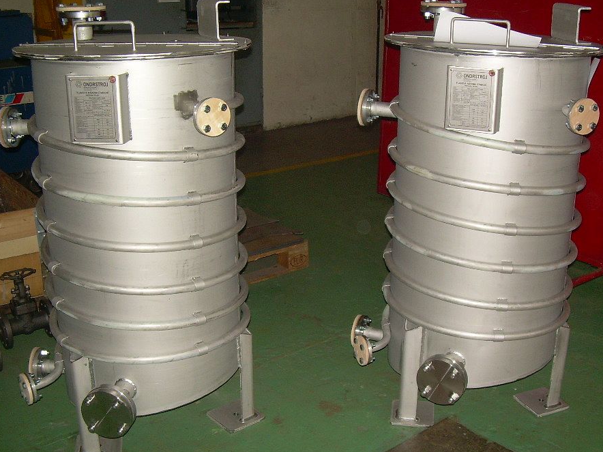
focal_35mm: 44
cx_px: 314
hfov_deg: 42.9
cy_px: 227
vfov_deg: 32.9
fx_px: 766
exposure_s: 1/60
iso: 130
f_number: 2.8
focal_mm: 6.3
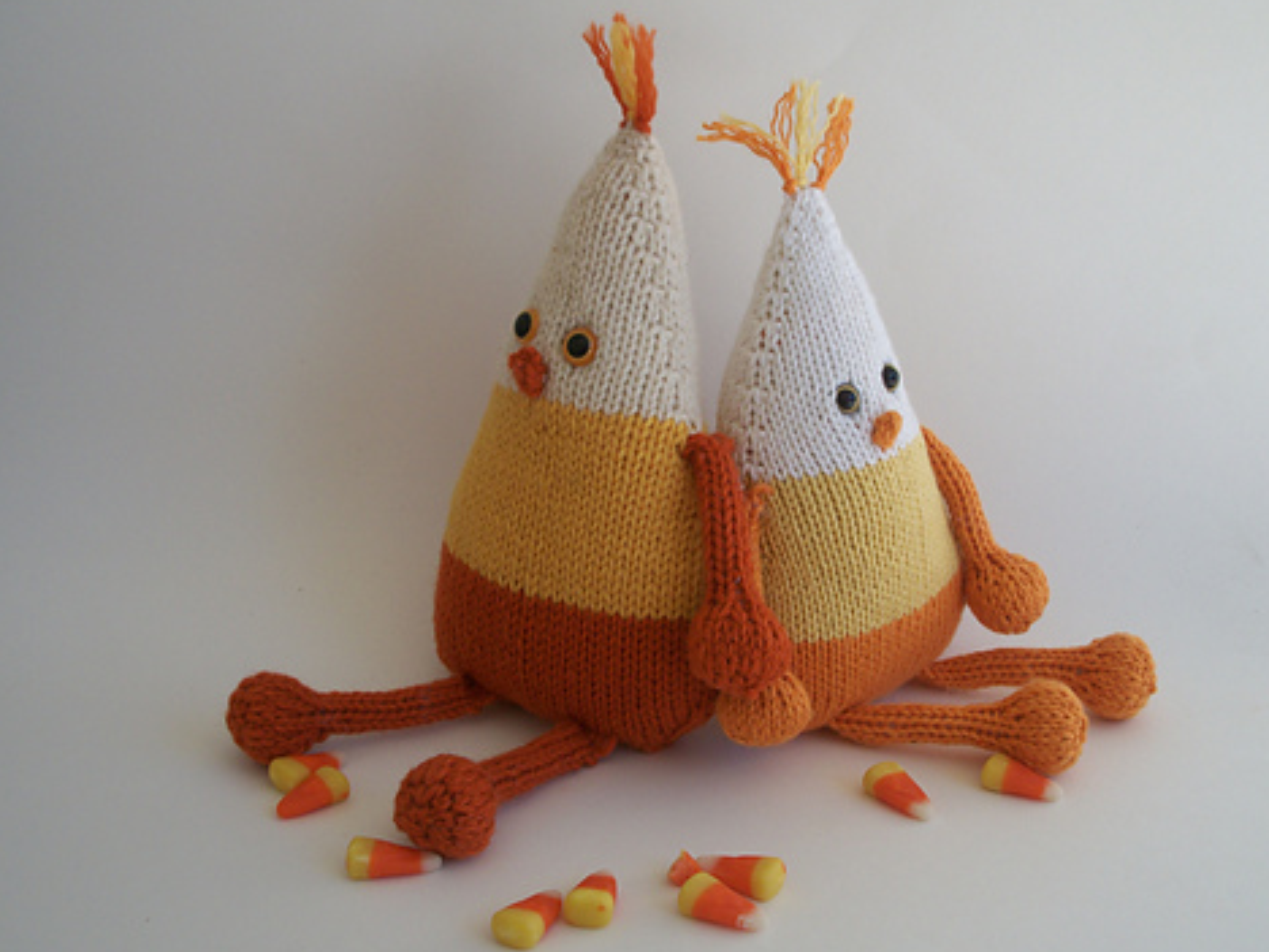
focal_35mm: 47
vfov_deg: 30.9
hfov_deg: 40.4
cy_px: 492
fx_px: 1723
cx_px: 632
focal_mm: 7.8
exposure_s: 1/400
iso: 80
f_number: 3.5
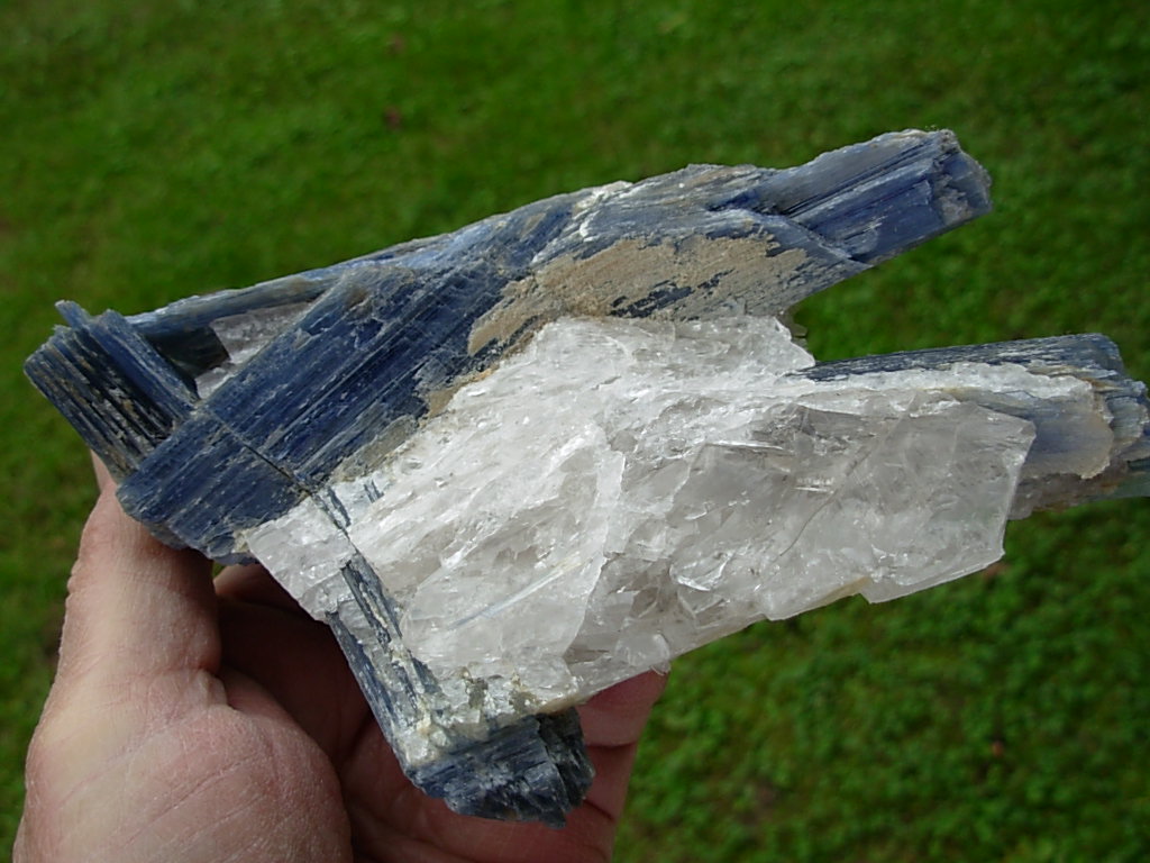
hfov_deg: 49.0
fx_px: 1262
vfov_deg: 37.7
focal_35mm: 38
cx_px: 575
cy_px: 432
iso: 50
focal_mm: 6.3
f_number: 2.9
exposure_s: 1/161
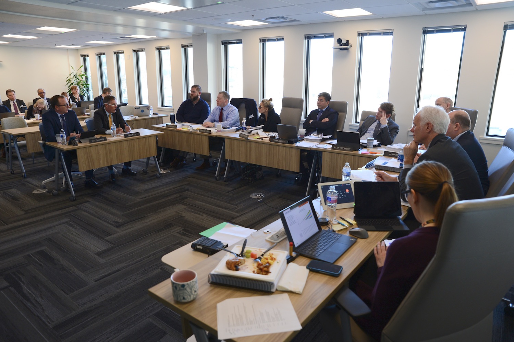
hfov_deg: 73.8
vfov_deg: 53.1
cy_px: 171
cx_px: 257
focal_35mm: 24
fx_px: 342
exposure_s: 1/160
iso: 800
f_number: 3.5
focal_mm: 24
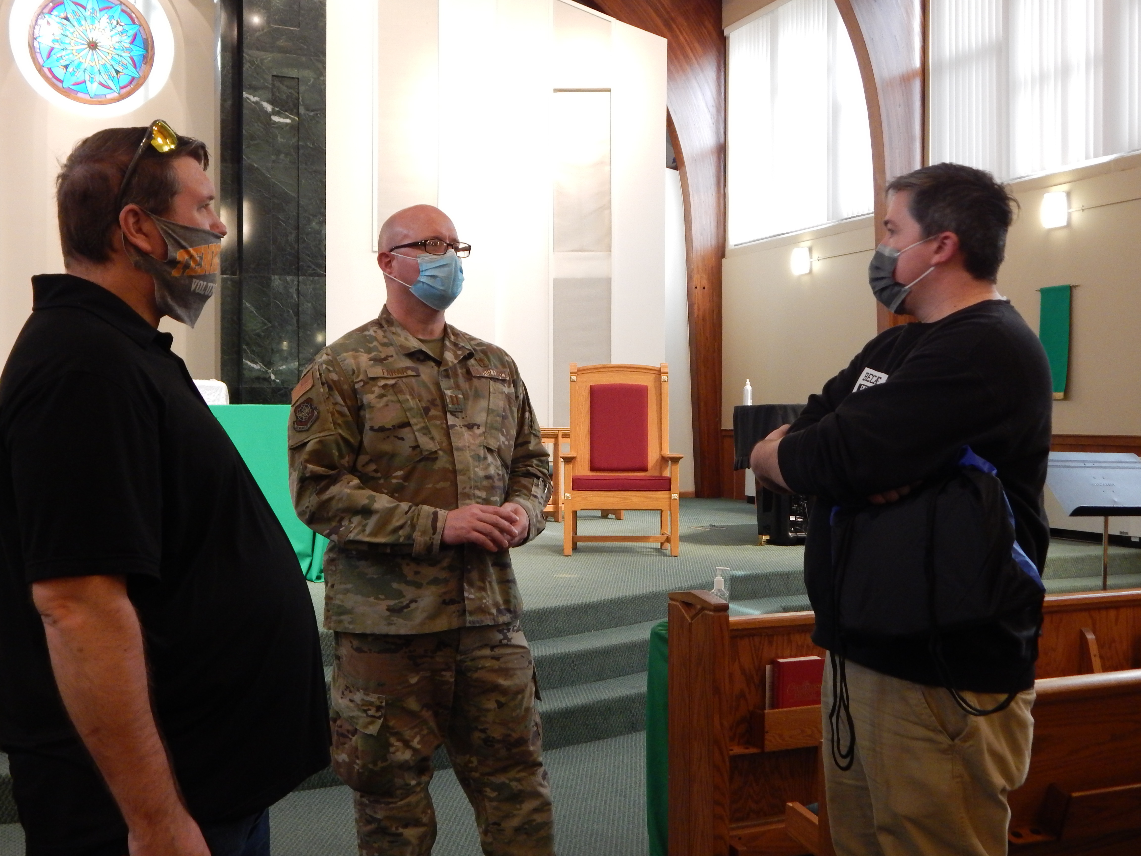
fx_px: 1253
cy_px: 428
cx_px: 570
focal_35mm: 38
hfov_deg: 49.0
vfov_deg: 37.7
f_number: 3.4
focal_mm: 6.8
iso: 400
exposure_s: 1/30
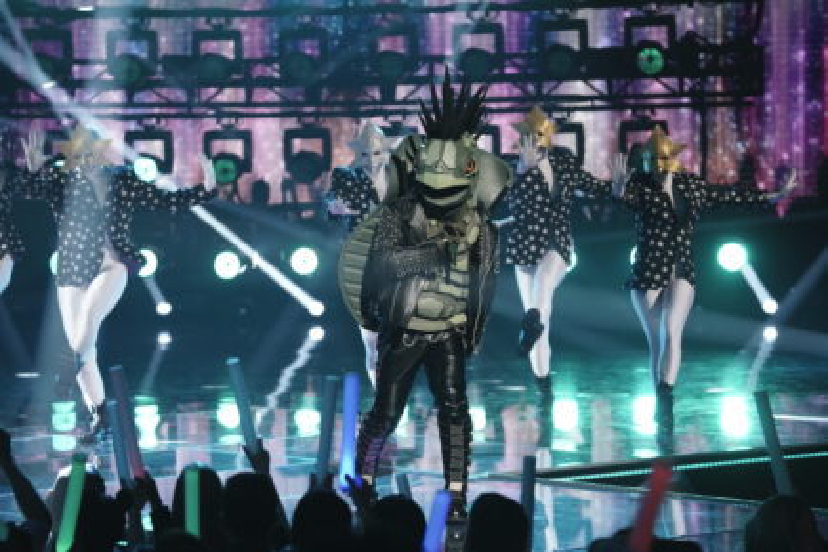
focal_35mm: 140
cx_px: 414
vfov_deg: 9.8
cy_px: 276
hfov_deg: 14.7
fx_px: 3219
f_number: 4
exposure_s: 1/320
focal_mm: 140
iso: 4000
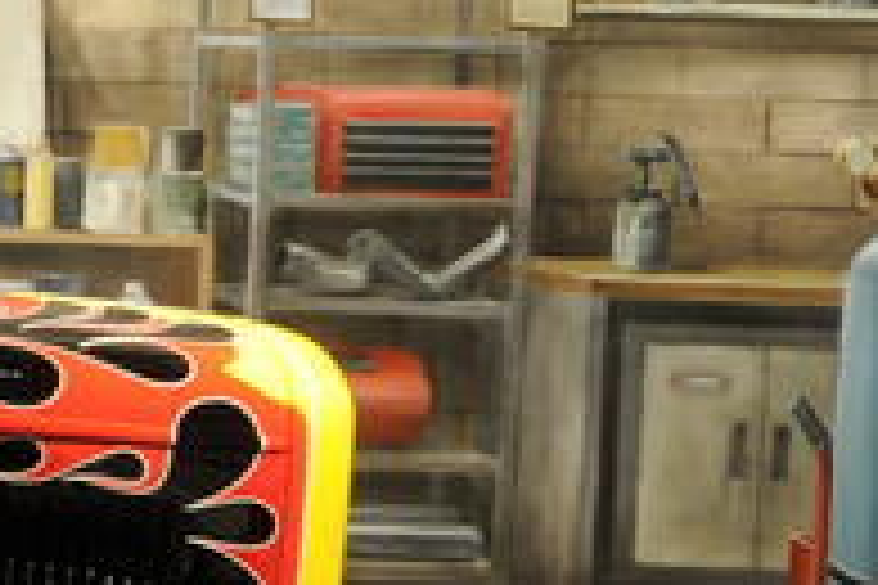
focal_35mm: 190
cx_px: -950
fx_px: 4634
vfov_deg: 7.2
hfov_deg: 9.9
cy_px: 387
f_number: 11
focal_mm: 29
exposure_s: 1/1.6
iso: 800
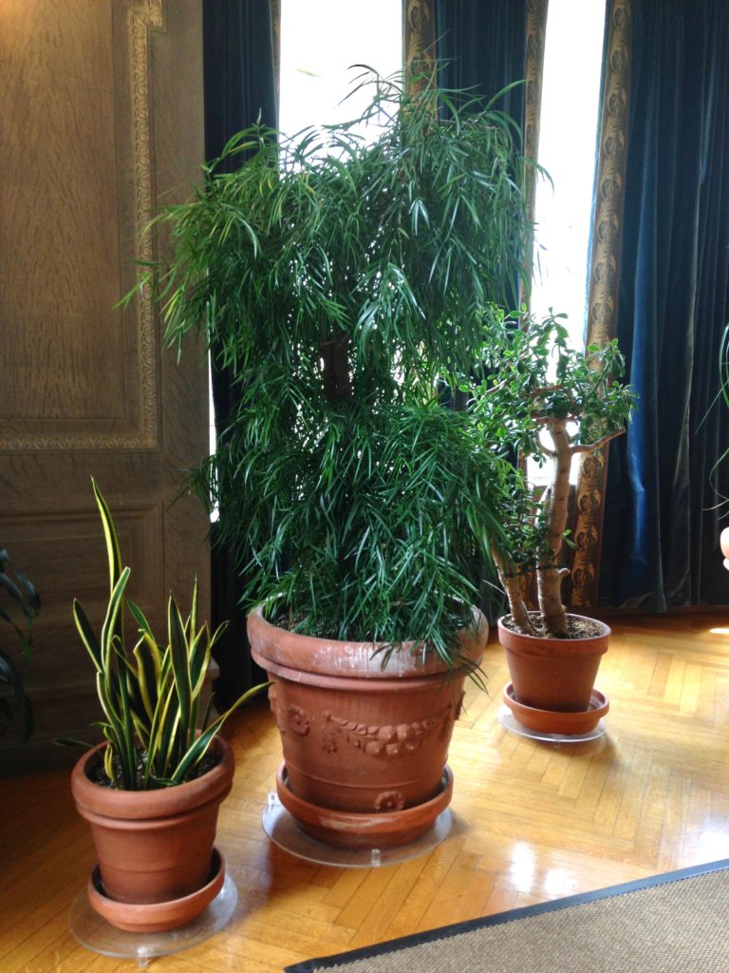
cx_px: 364
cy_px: 486
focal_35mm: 33
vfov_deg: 55.4
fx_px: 927
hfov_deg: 42.9
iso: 64
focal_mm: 4.12
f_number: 2.4
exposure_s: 1/20
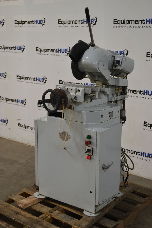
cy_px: 114
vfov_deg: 35.1
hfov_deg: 23.8
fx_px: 361
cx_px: 76
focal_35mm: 57
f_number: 5
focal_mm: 38
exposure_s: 1/40
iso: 400
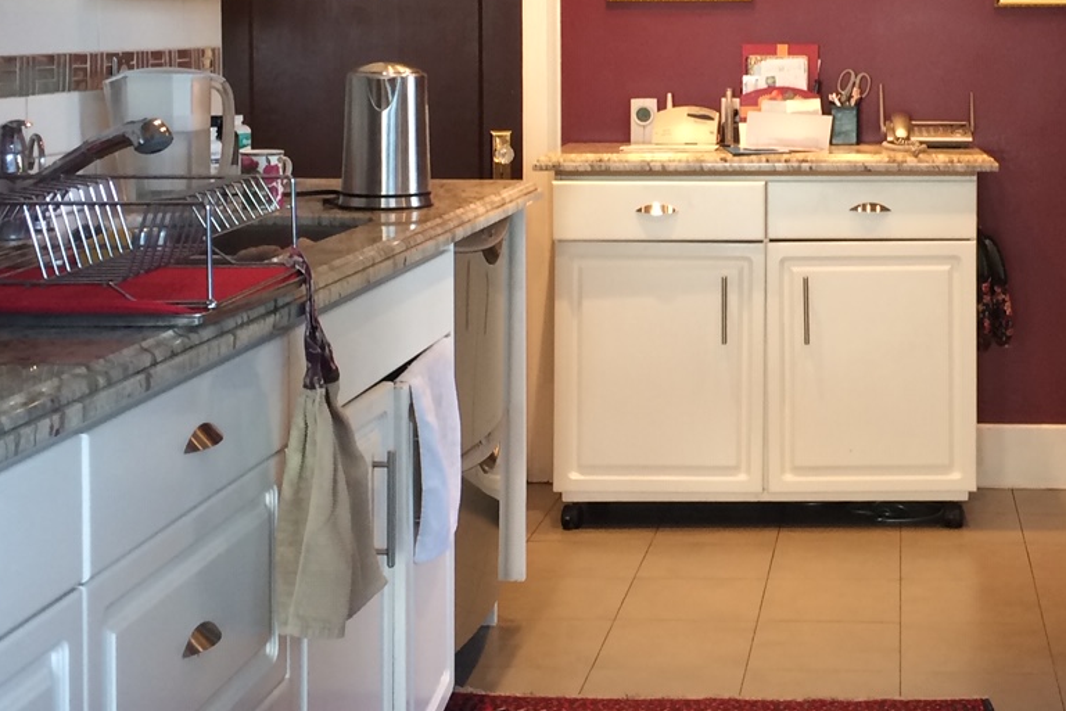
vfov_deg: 21.0
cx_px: 850
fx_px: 1895
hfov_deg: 30.7
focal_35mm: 64
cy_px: 140
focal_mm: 4.15
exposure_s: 1/30
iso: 80
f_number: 2.2
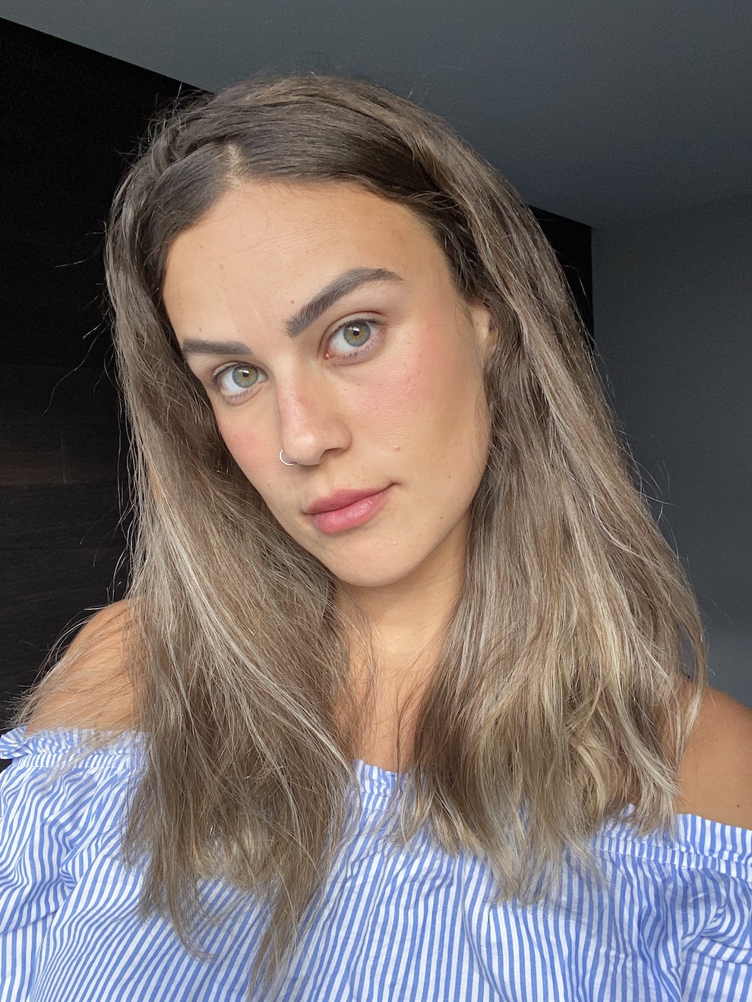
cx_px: 376
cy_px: 501
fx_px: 869
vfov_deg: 60.0
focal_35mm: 30
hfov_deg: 46.8
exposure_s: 1/122
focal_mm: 2.71
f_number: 2.2
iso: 64
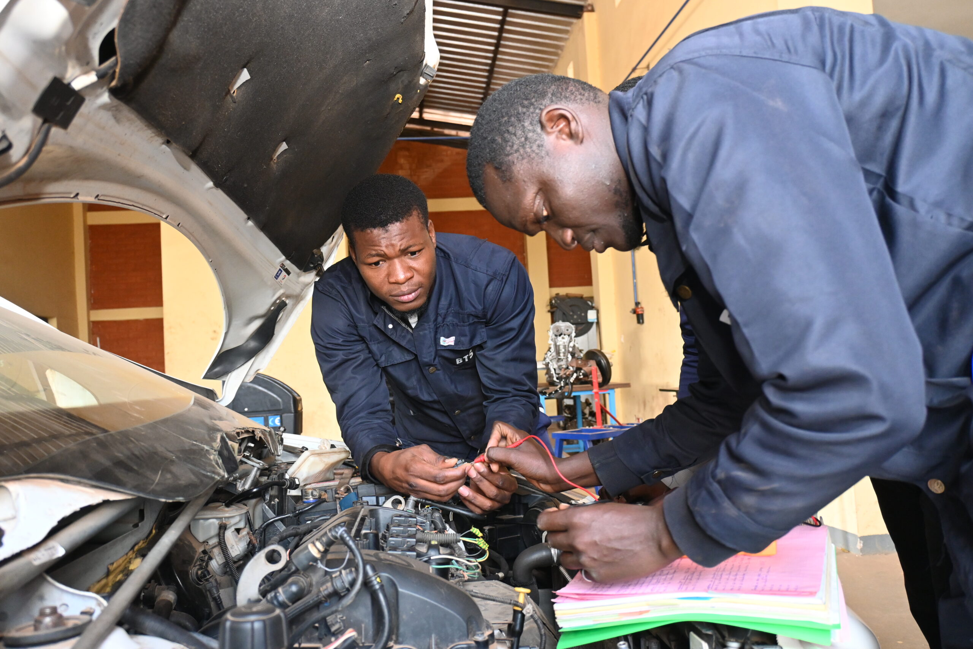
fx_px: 811
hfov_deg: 61.9
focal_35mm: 30
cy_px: 324
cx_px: 486
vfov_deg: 43.6
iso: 1400
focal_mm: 20
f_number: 4
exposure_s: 1/60
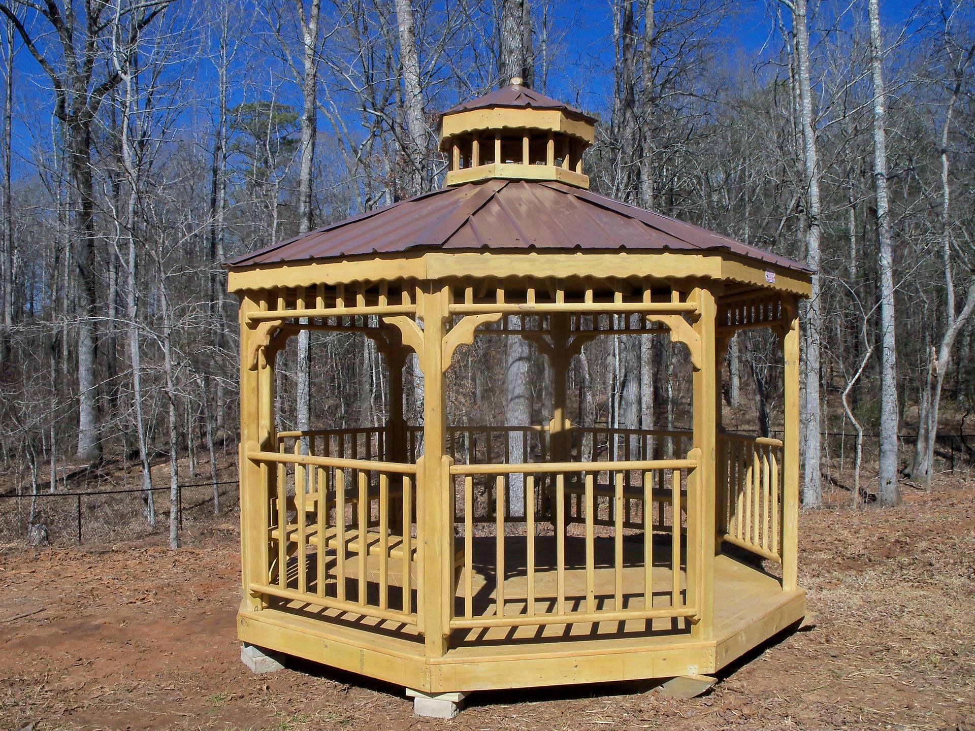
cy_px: 366
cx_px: 488
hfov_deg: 52.6
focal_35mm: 35
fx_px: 986
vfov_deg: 40.7
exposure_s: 1/500
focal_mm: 6.3
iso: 80
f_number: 5.5
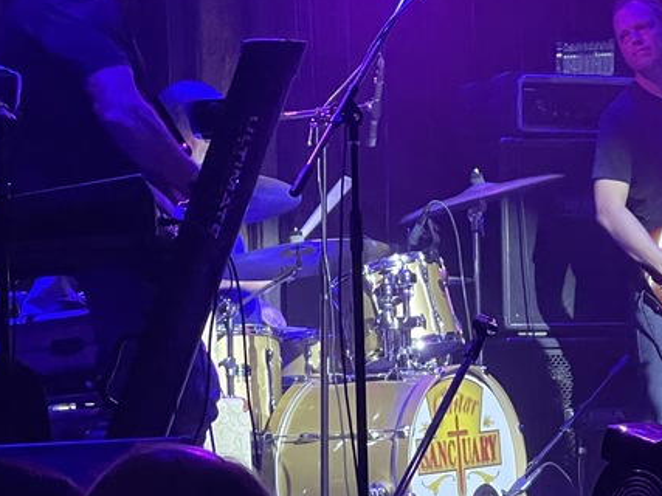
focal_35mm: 180
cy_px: 130
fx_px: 3441
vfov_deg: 8.2
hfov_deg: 11.0
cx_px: 364
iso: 1250
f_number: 2.2
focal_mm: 7.5
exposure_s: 1/30
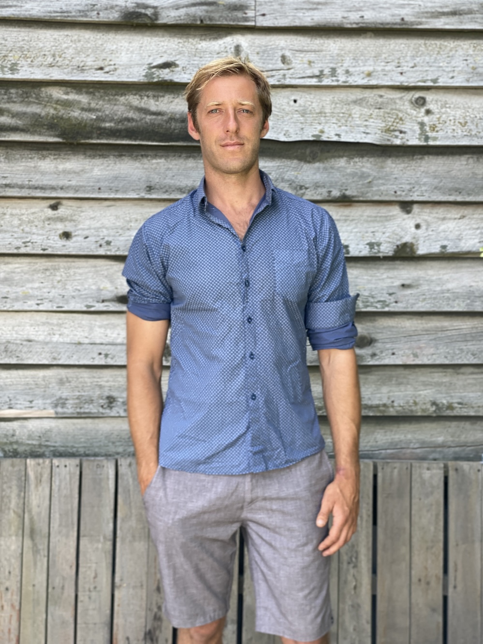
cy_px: 322
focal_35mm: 52
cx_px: 242
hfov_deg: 28.0
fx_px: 967
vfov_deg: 36.8
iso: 25
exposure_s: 1/122
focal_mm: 6
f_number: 2
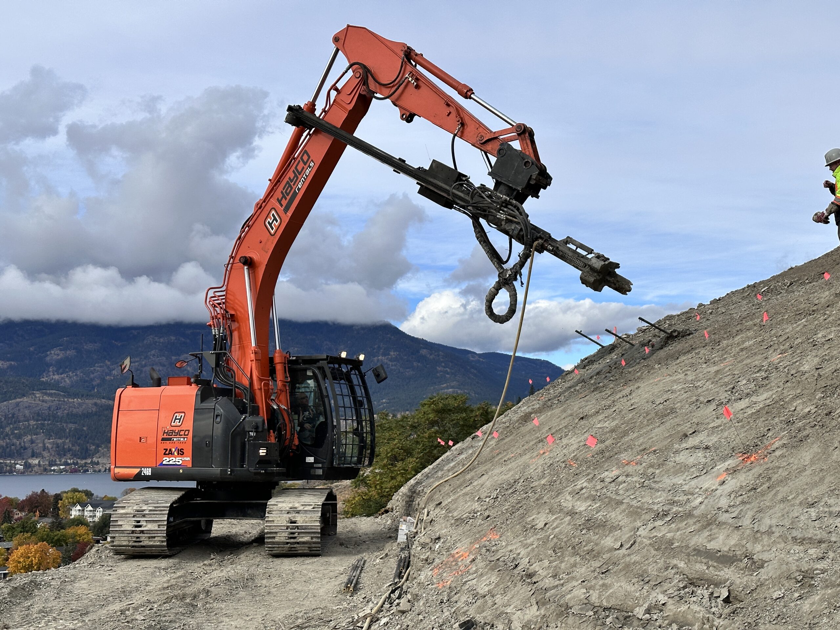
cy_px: 315
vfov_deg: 30.3
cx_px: 420
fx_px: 1165
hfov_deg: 39.7
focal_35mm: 48
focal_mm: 6.86
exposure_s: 1/3876
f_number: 1.78
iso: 64
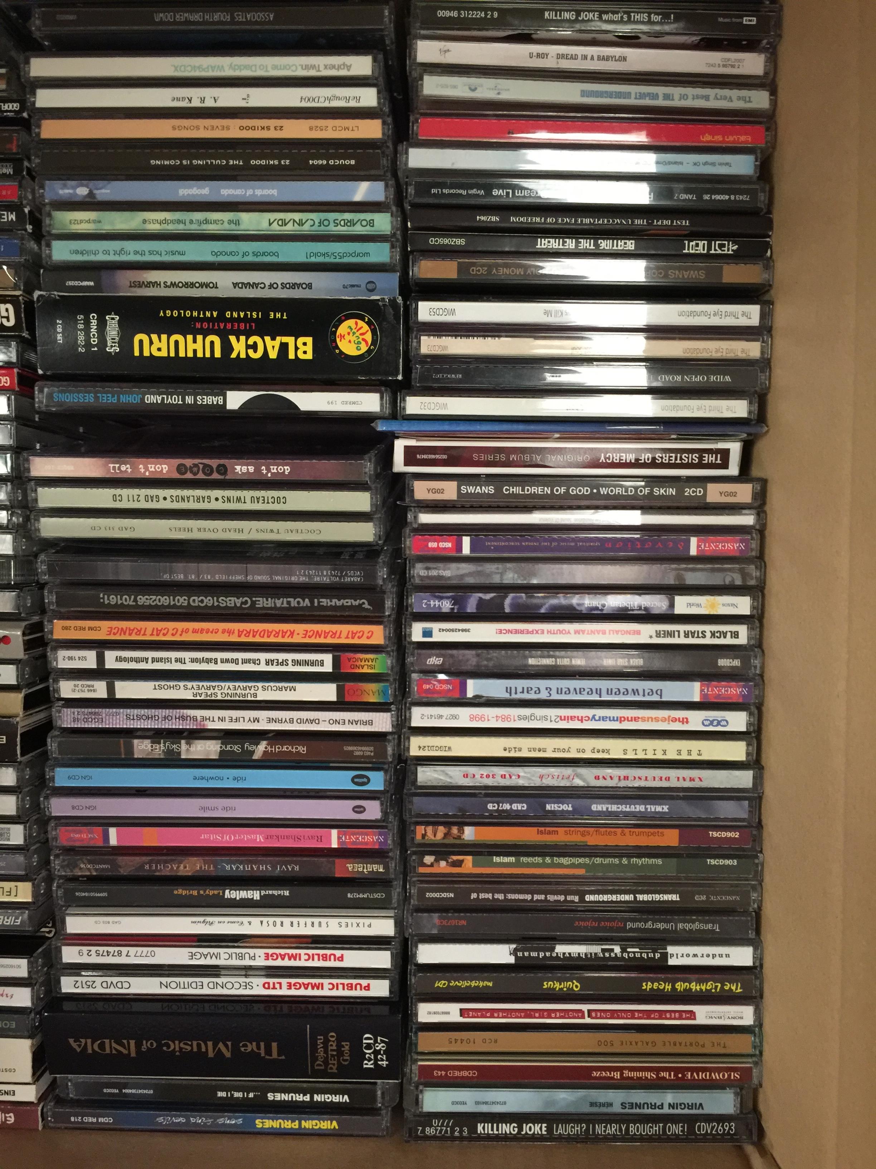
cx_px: 438
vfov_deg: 61.7
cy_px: 584
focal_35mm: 29
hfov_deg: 48.2
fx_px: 979
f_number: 2.2
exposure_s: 1/17
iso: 125
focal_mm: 4.15
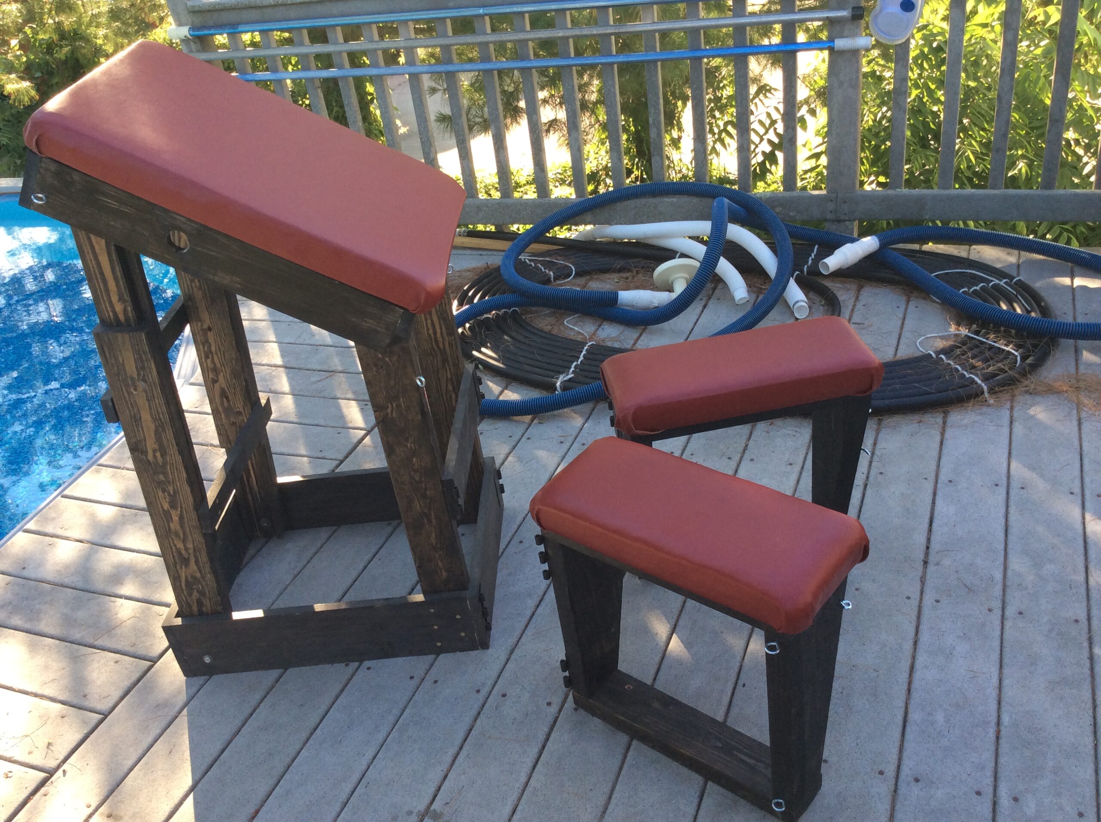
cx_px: 550
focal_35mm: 32
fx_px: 1016
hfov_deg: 56.9
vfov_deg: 44.1
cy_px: 411
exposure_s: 1/120
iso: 40
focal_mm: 3.3
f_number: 2.4
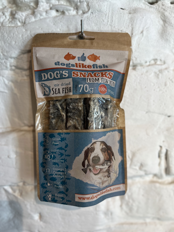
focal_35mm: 26
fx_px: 174
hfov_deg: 53.1
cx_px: 87
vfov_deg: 67.3
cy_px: 116
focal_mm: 5.7
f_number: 1.5
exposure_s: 1/100
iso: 50
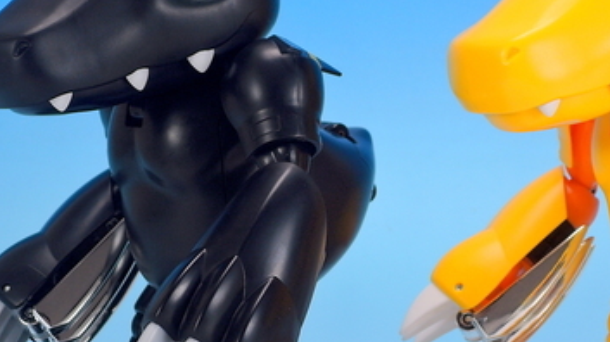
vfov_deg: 8.7
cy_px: 183
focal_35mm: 139
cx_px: 391
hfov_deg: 15.4
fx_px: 2247
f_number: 5.2
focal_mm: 16
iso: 80
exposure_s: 1/3
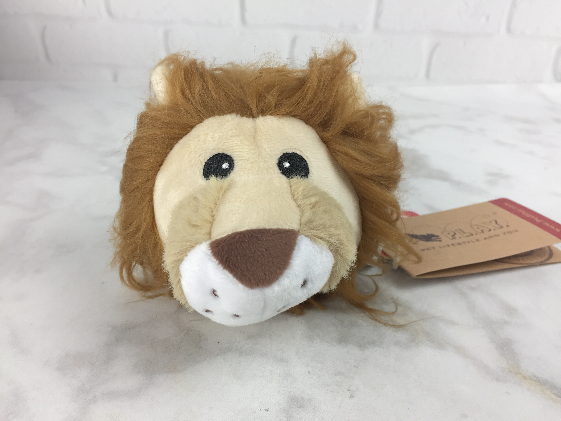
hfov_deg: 61.7
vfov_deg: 48.2
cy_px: 210
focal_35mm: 29
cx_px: 280
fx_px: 470
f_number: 2.2
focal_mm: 4.15
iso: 50
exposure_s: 1/120
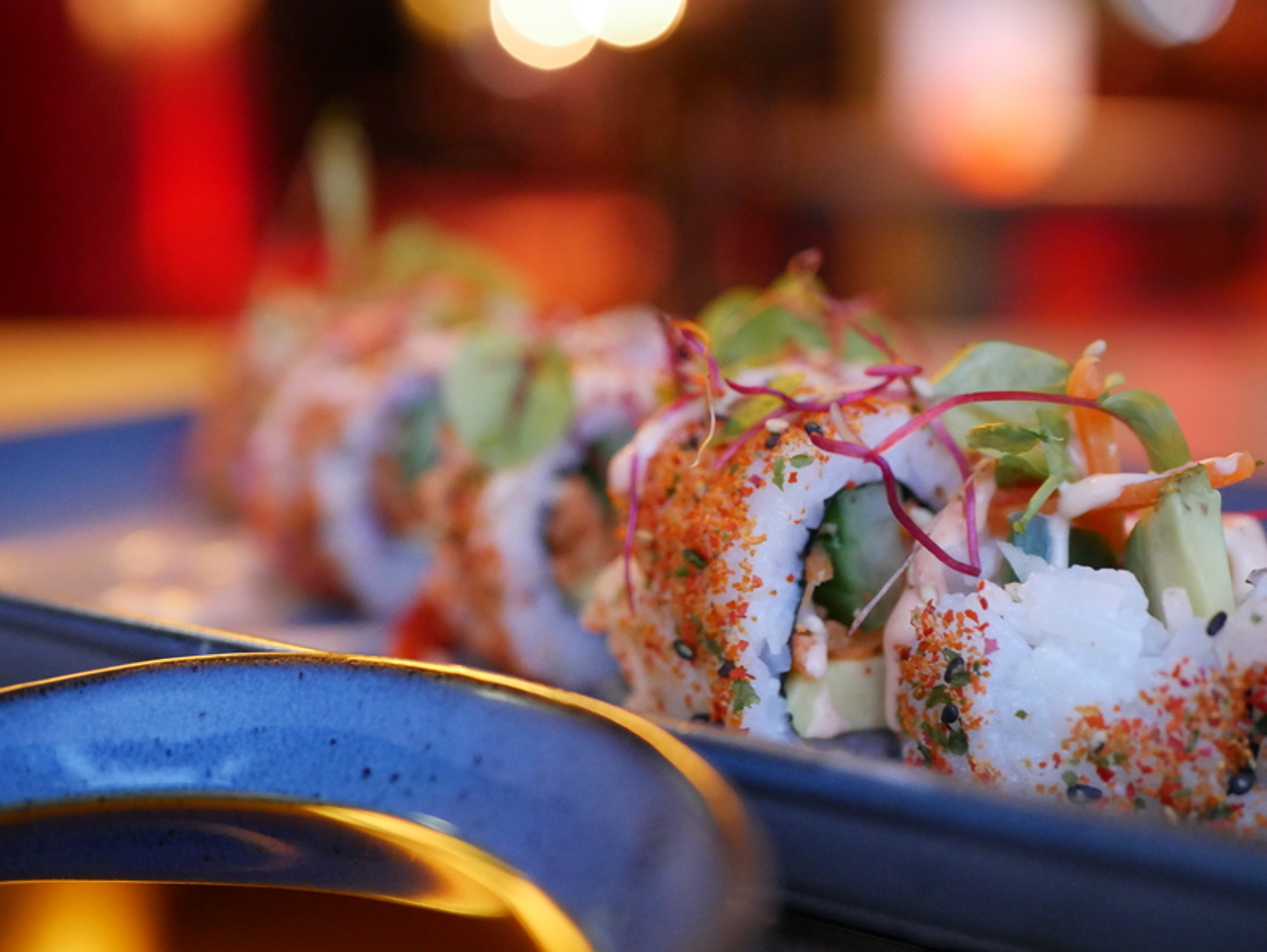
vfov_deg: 29.1
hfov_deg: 38.2
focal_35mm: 50
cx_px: 634
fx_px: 1831
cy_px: 476
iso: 3200
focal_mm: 25
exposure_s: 1/40
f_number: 2.5
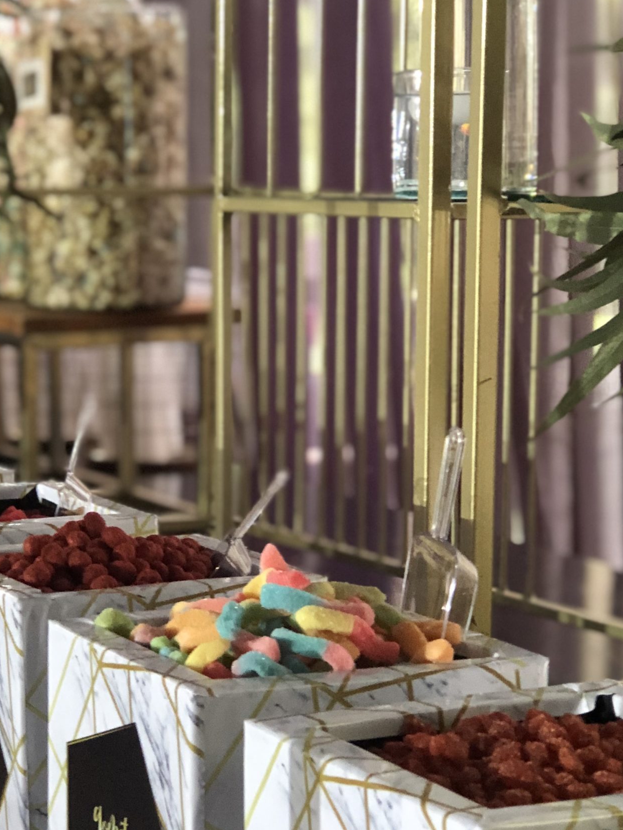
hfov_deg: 13.9
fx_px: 2543
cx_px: 141
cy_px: 521
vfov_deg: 18.5
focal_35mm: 106
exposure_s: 1/30
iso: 250
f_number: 2.8
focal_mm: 6.6
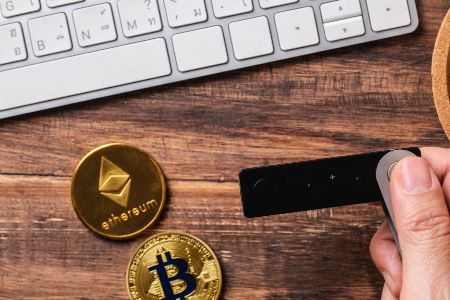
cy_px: 171
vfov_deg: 14.1
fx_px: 1212
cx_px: 248
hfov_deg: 21.0
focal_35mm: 97
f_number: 6.4
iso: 160
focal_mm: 55
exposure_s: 1/7
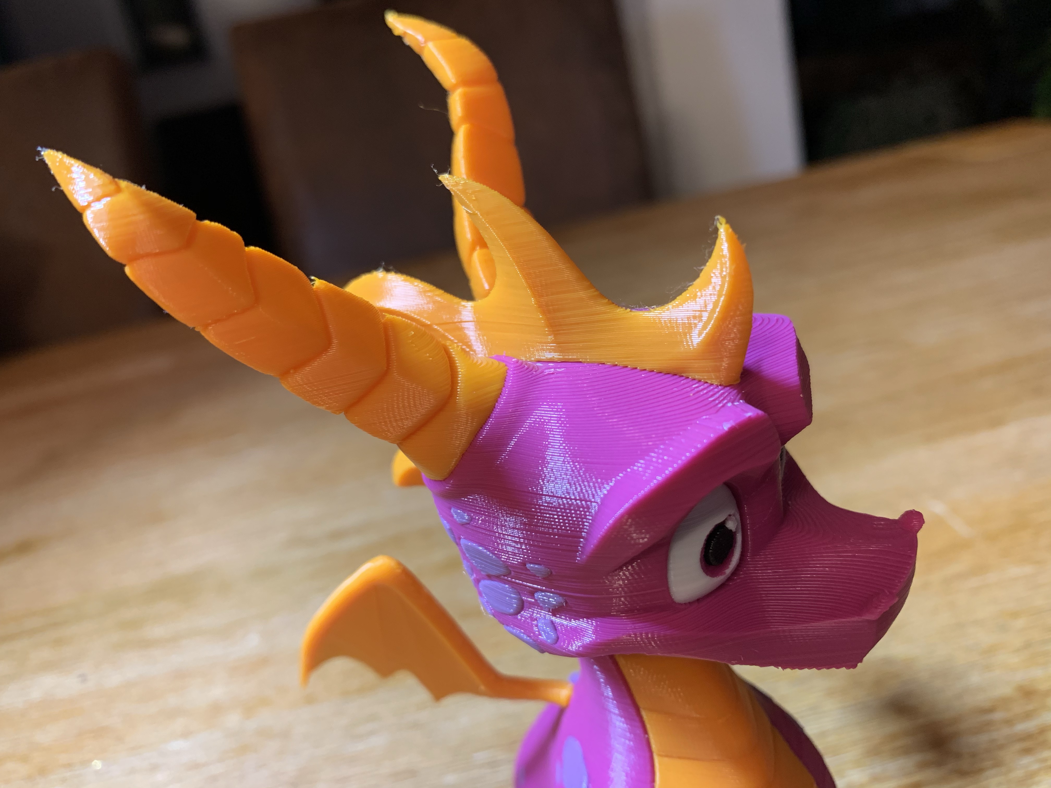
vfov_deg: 53.1
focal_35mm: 26
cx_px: 526
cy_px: 394
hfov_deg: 67.3
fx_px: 789
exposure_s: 1/50
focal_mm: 4.25
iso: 200
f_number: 1.8
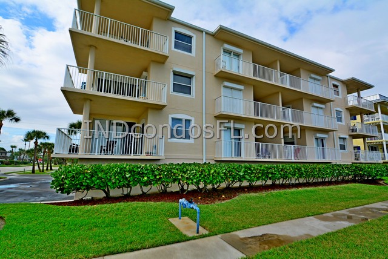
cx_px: 194
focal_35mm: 16
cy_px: 130
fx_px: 178
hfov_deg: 94.9
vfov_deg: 72.2
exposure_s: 1/200
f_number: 7.1
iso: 100
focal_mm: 11
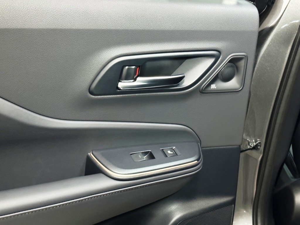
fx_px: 416
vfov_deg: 30.3
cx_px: 150
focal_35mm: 48
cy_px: 112
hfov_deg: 39.7
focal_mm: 6.86
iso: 640
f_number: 1.78
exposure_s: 1/30
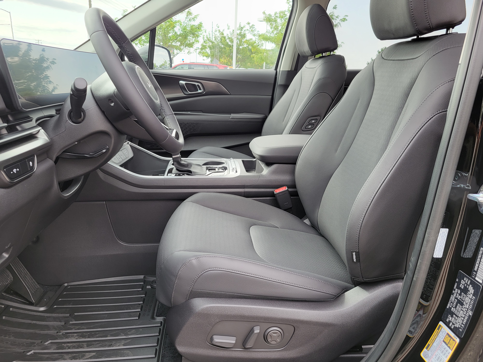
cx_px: 242
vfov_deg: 53.1
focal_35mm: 26
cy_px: 181
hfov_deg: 67.3
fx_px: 363
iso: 40
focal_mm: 5.4
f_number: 1.8
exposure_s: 1/137
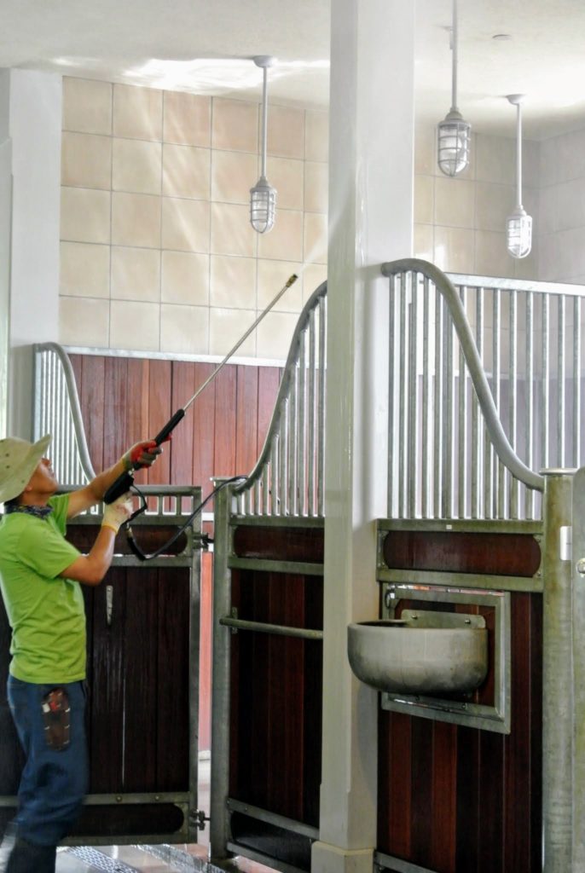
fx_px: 1652
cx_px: 292
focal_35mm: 68
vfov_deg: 29.6
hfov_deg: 20.1
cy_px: 436
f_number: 5.3
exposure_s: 1/15
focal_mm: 25.2
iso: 800
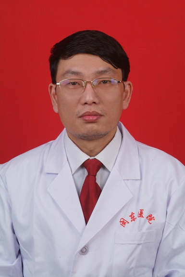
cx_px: 92
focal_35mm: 129
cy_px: 138
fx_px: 991
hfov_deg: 10.7
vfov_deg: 15.9
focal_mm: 86
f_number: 16
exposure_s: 1/90
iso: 100
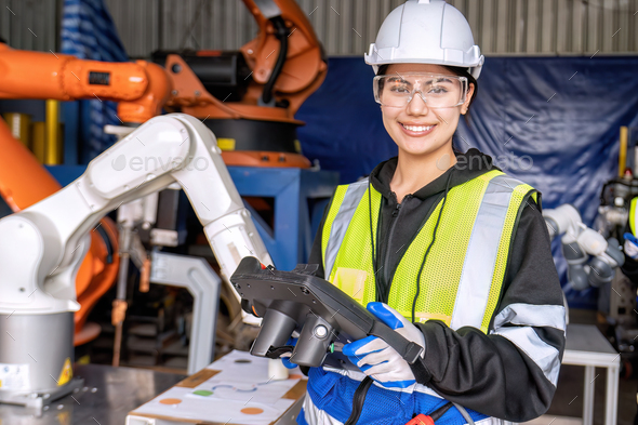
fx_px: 744
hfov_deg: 46.4
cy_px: 212
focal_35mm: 42
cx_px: 319
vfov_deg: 31.9
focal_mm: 28
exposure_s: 1/200
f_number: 2.8
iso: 320
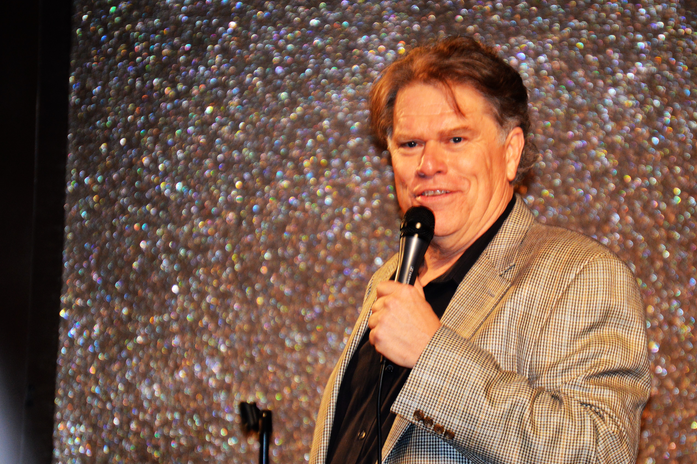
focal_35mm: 310
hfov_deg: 6.7
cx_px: 409
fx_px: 5989
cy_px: 251
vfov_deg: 4.4
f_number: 5.3
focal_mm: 175
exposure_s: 1/60
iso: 900
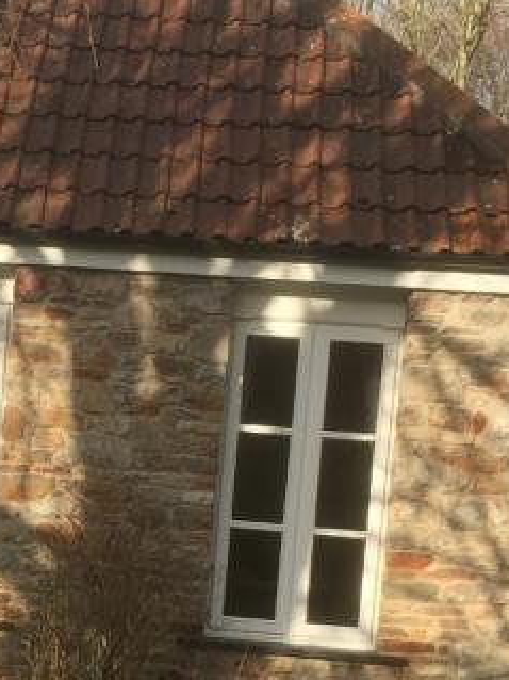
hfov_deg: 15.4
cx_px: -83
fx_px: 1825
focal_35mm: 93
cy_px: 595
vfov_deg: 20.7
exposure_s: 1/769
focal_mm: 4.15
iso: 25
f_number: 2.2
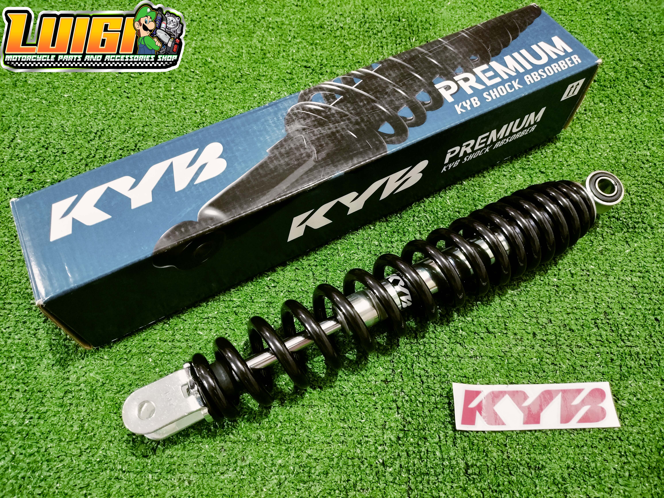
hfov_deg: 65.3
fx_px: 518
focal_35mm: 27
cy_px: 249
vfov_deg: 51.4
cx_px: 332
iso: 788
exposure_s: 1/24
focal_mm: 4.71
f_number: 1.7
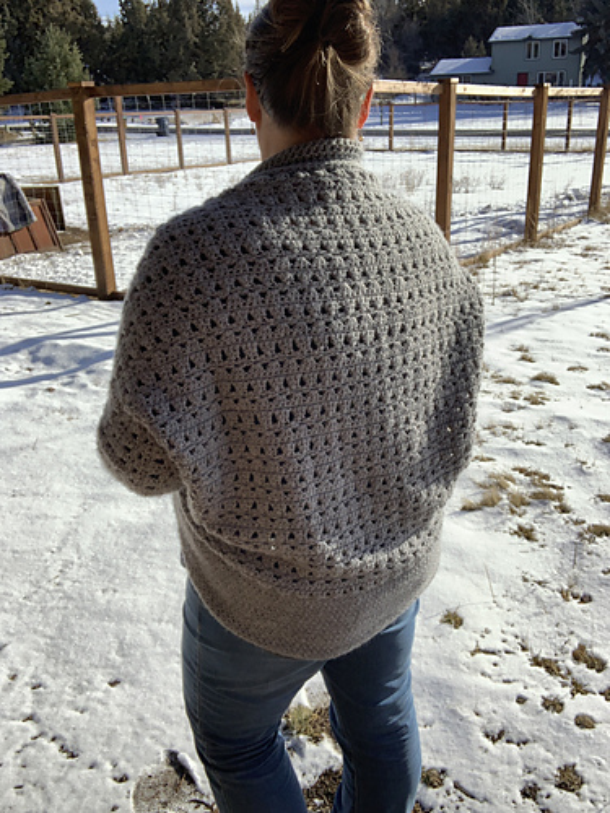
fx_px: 752
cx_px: 305
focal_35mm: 32
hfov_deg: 44.2
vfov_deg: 56.8
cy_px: 406
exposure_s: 1/759
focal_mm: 2.87
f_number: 2.2
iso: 16
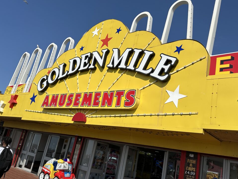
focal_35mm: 30
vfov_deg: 46.7
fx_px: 206
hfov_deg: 60.0
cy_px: 99
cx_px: 121
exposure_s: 1/9709
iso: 80
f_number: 1.78
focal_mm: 6.86
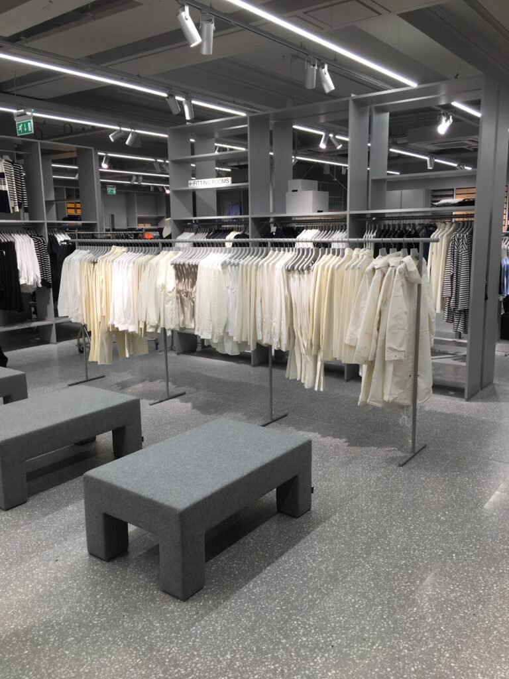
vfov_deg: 61.7
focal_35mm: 29
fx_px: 569
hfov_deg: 48.2
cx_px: 254
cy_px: 340
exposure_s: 1/50
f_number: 2.2
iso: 32
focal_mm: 4.15
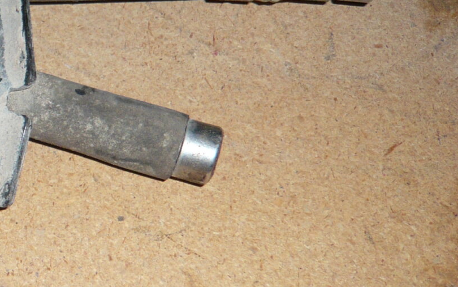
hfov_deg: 24.4
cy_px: 97
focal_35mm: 75
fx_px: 937
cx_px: -119
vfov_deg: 17.4
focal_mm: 4.6
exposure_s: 1/30
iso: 100
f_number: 2.8
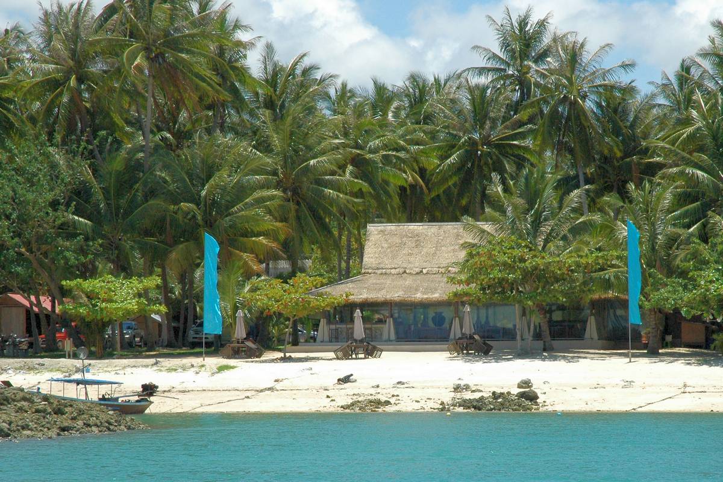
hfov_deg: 19.5
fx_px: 2109
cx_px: 362
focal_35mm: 105
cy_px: 241
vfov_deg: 13.0
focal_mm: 70
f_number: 11
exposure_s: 1/640
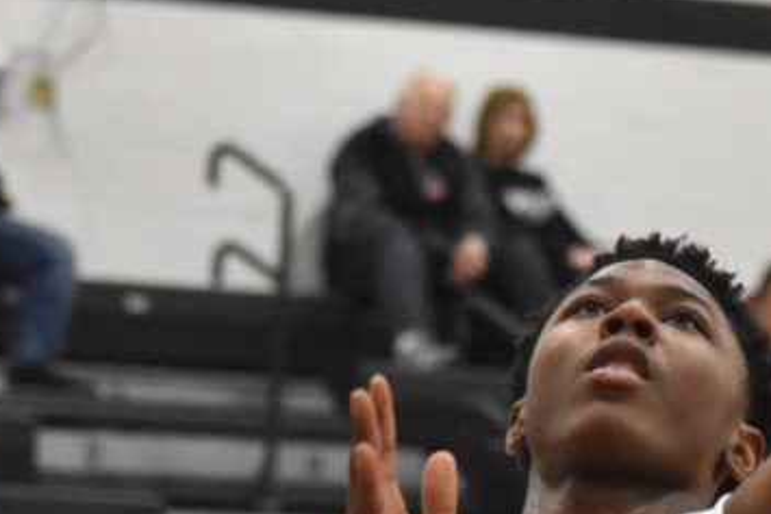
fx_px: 9748
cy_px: 537
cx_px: 571
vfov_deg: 3.0
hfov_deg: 4.5
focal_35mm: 455
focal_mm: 98
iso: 5000
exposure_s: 1/400
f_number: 4.8
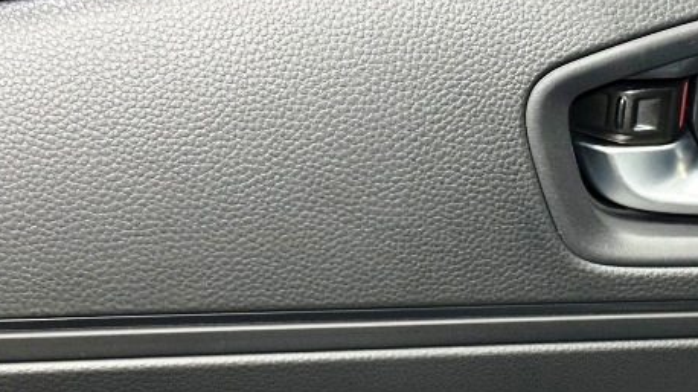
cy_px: 375
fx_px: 2164
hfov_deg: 18.1
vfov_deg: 10.3
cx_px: 616
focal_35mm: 117
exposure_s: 1/30
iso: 640
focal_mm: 6.86
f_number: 1.78
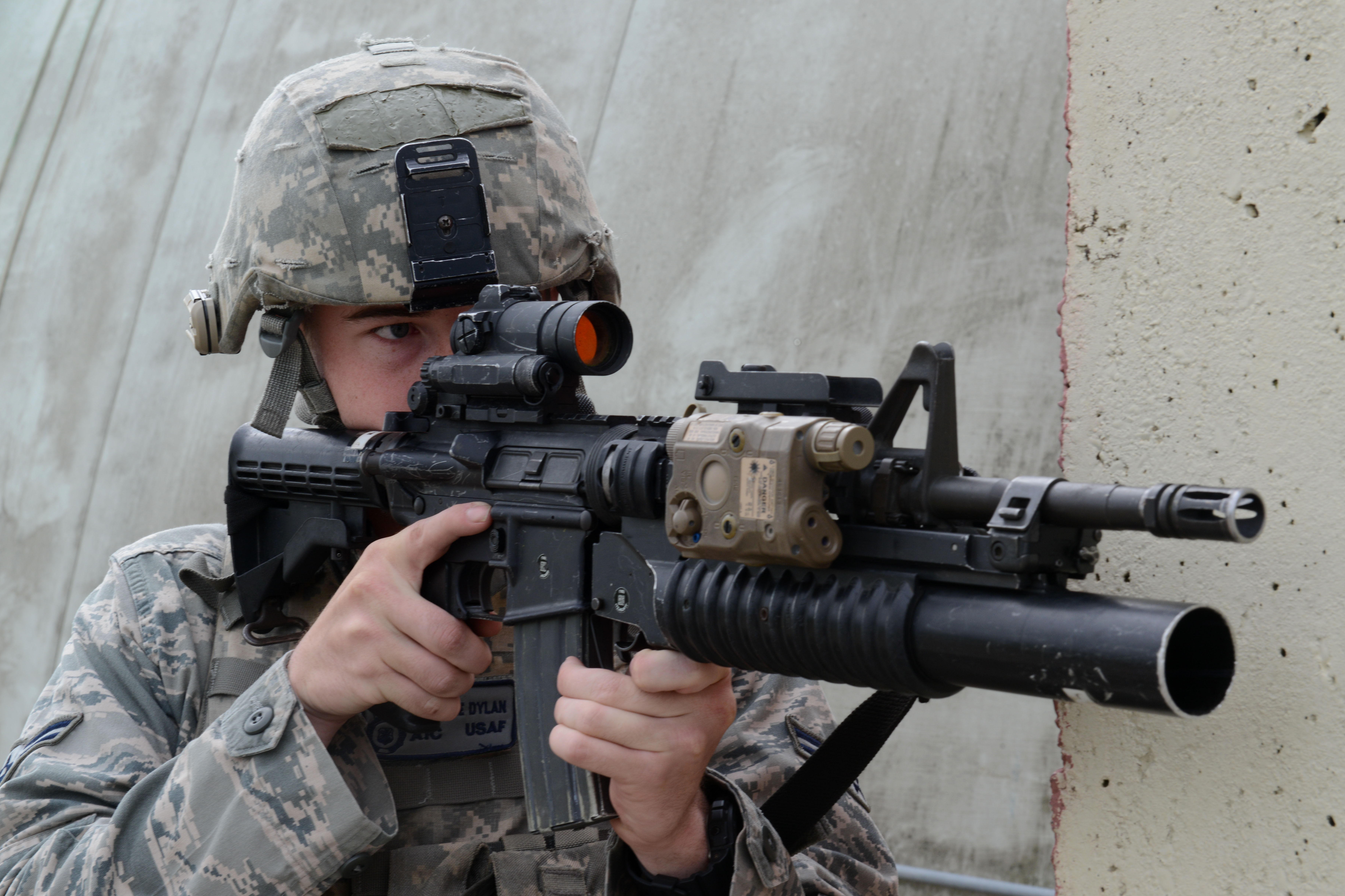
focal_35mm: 71
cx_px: 681
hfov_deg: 28.5
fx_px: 2652
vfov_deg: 19.2
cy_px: 452
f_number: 16
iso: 320
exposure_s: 1/100
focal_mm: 70
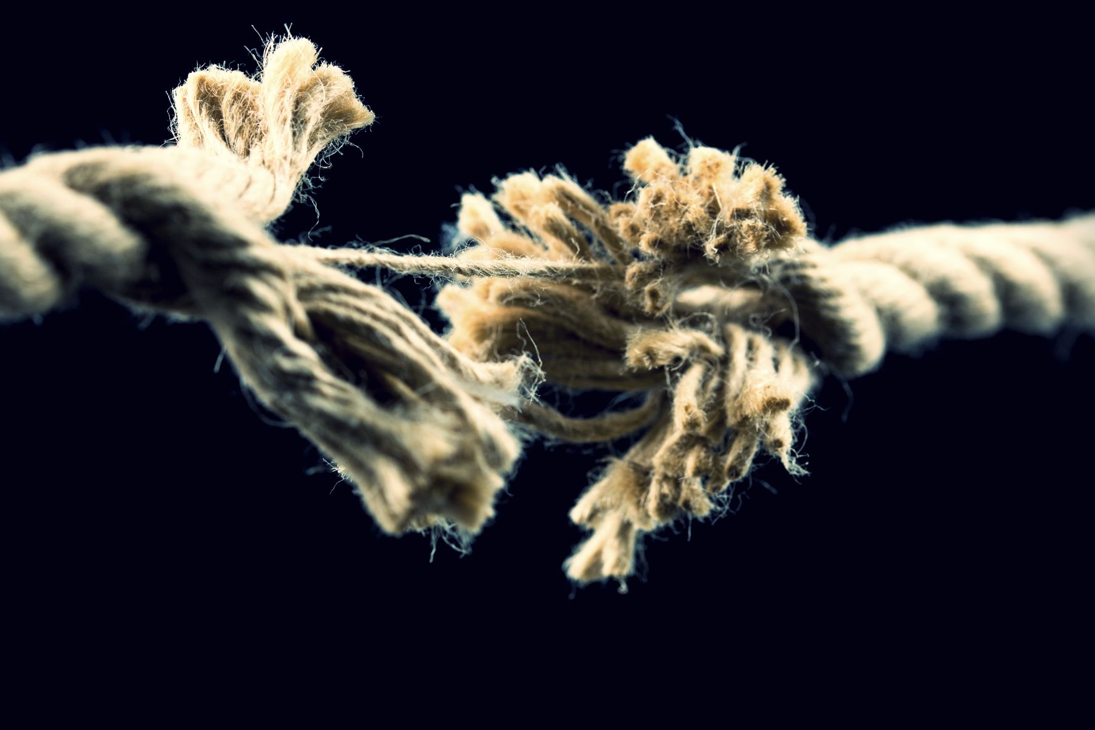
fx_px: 3589
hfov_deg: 17.3
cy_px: 326
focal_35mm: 118
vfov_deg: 11.6
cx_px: 483
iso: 100
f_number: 8
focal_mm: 105
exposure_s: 1/20
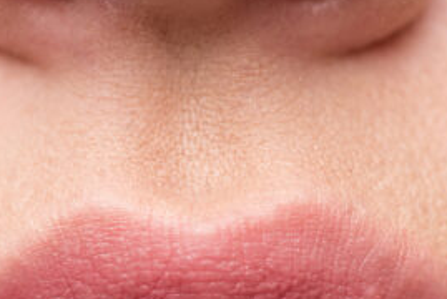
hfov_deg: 6.9
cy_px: 403
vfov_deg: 4.6
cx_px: 193
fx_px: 3729
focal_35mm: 300
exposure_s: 1/160
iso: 100
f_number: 8
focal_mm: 105
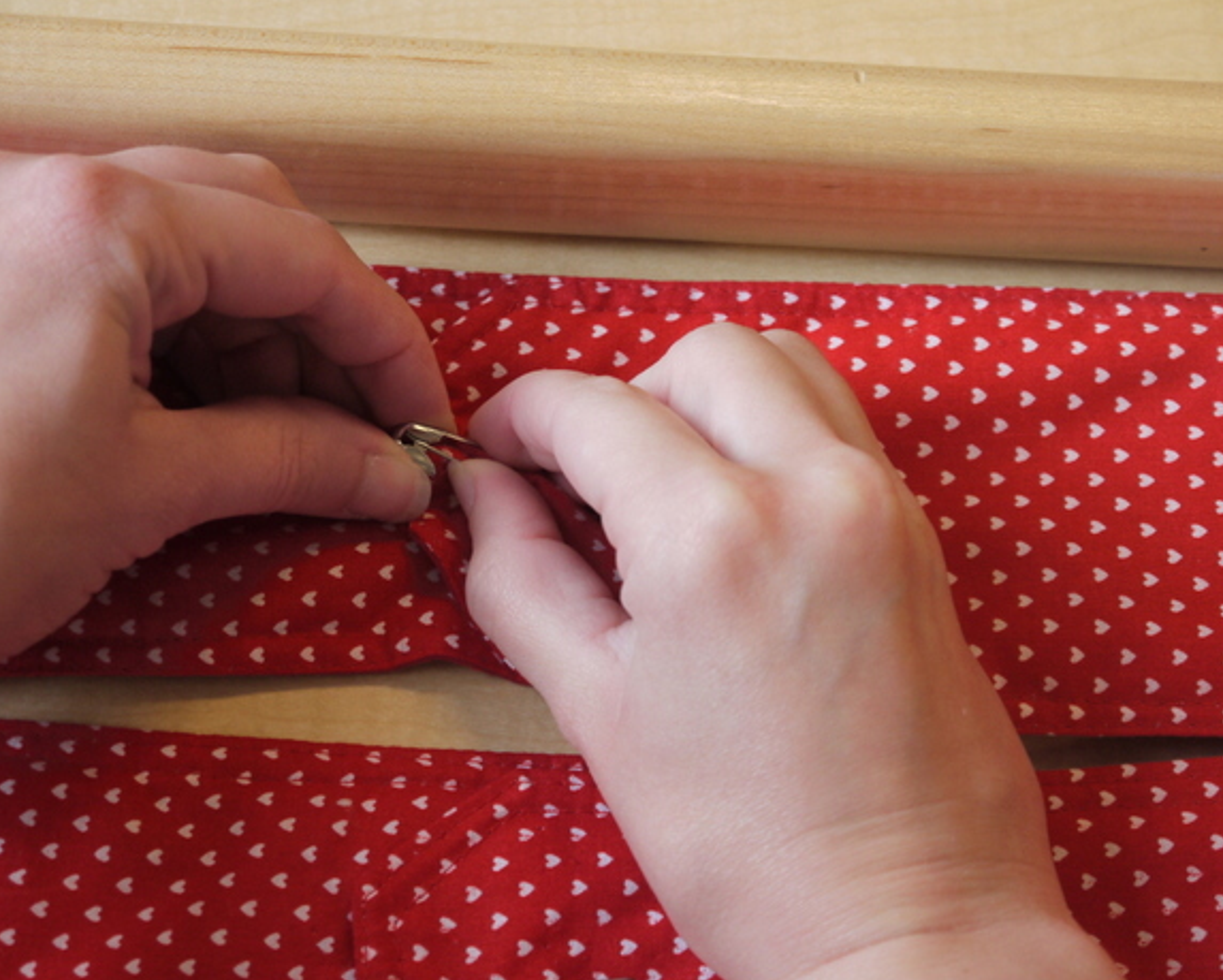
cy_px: 506
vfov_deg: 18.1
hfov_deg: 22.5
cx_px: 615
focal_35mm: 85
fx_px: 3078
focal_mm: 39
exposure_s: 1/50
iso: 400
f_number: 5.5
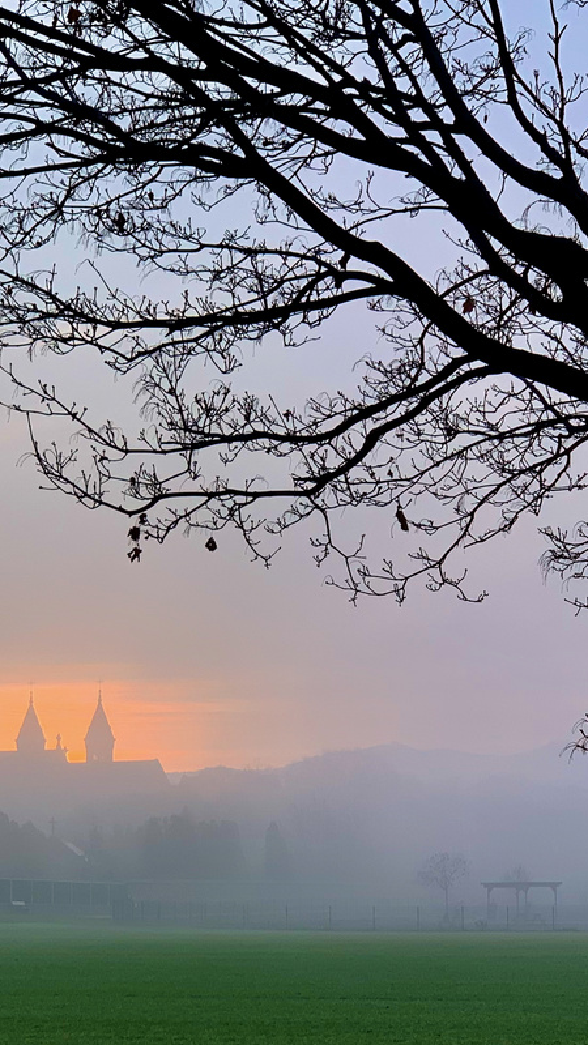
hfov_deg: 11.9
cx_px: 324
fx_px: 2827
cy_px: 611
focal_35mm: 102
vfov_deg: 20.9
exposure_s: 1/96
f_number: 2.4
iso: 16
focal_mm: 6
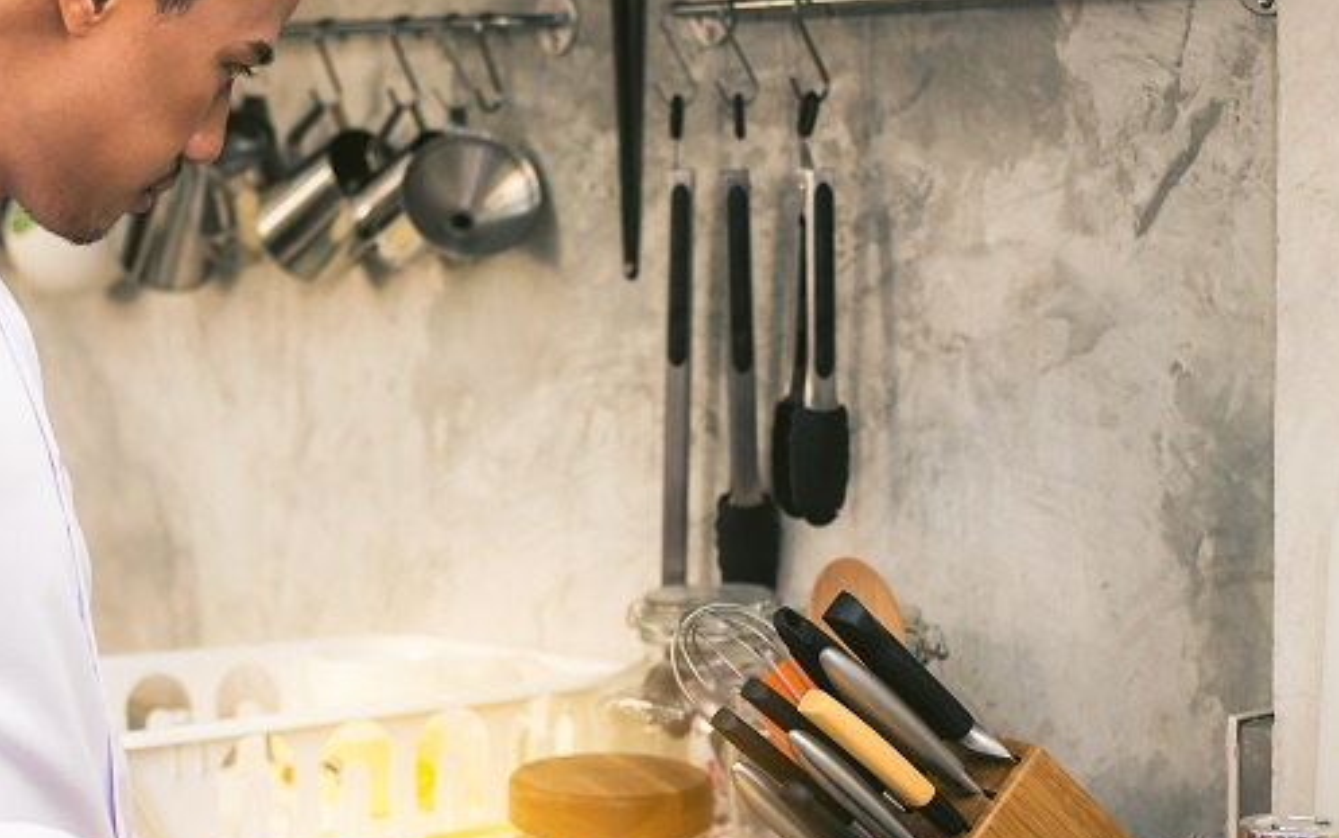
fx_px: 2993
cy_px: 560
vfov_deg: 15.9
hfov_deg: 25.1
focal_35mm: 82
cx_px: 426
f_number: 3.2
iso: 400
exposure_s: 1/80
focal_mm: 50
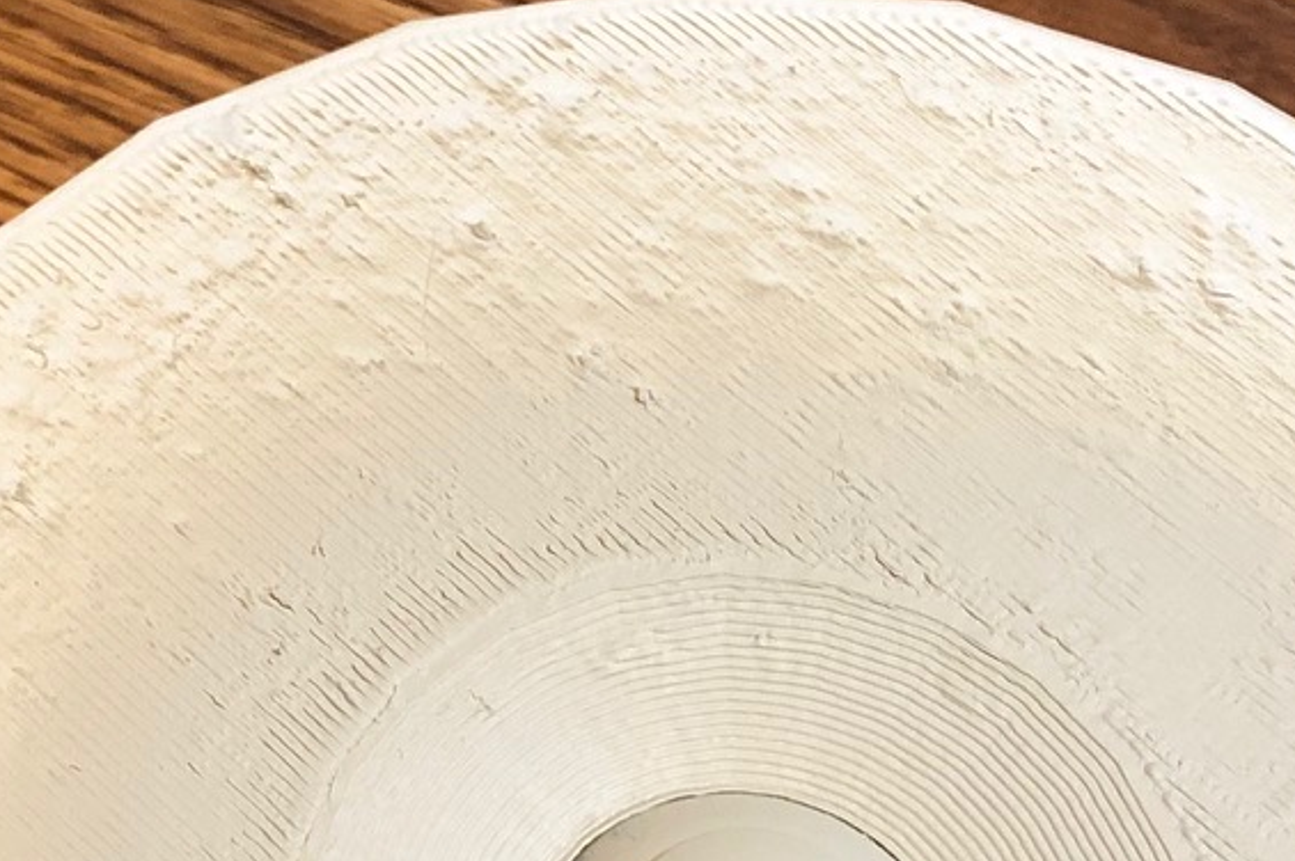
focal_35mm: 104
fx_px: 3739
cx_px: 156
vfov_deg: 13.1
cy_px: 641
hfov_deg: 19.3
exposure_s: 1/20
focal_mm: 3.99
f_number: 1.8
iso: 40
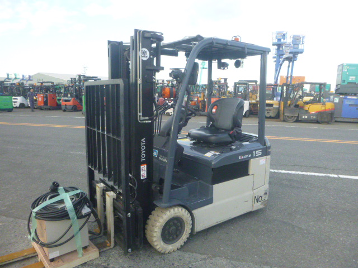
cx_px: 179
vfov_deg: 54.9
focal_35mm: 25
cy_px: 134
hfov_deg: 69.4
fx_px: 259
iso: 400
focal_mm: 4.5
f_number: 9
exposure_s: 1/320
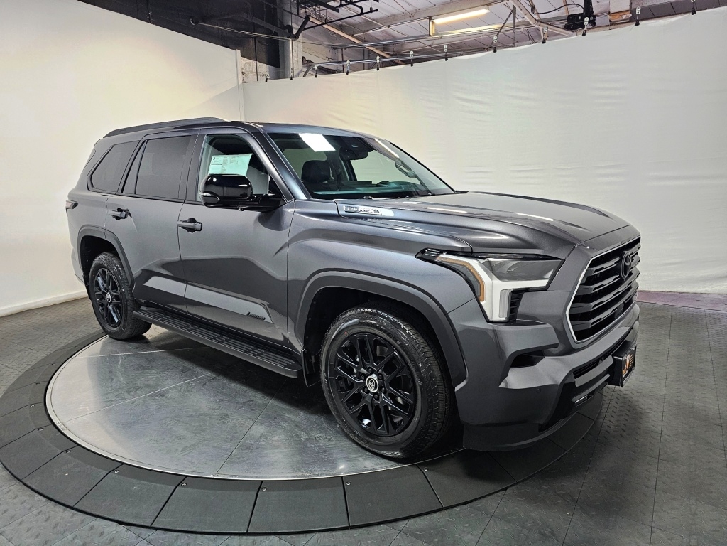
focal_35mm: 23
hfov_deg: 73.9
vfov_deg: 58.9
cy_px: 273
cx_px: 364
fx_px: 483
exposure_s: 1/120
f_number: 1.7
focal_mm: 6.3
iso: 800
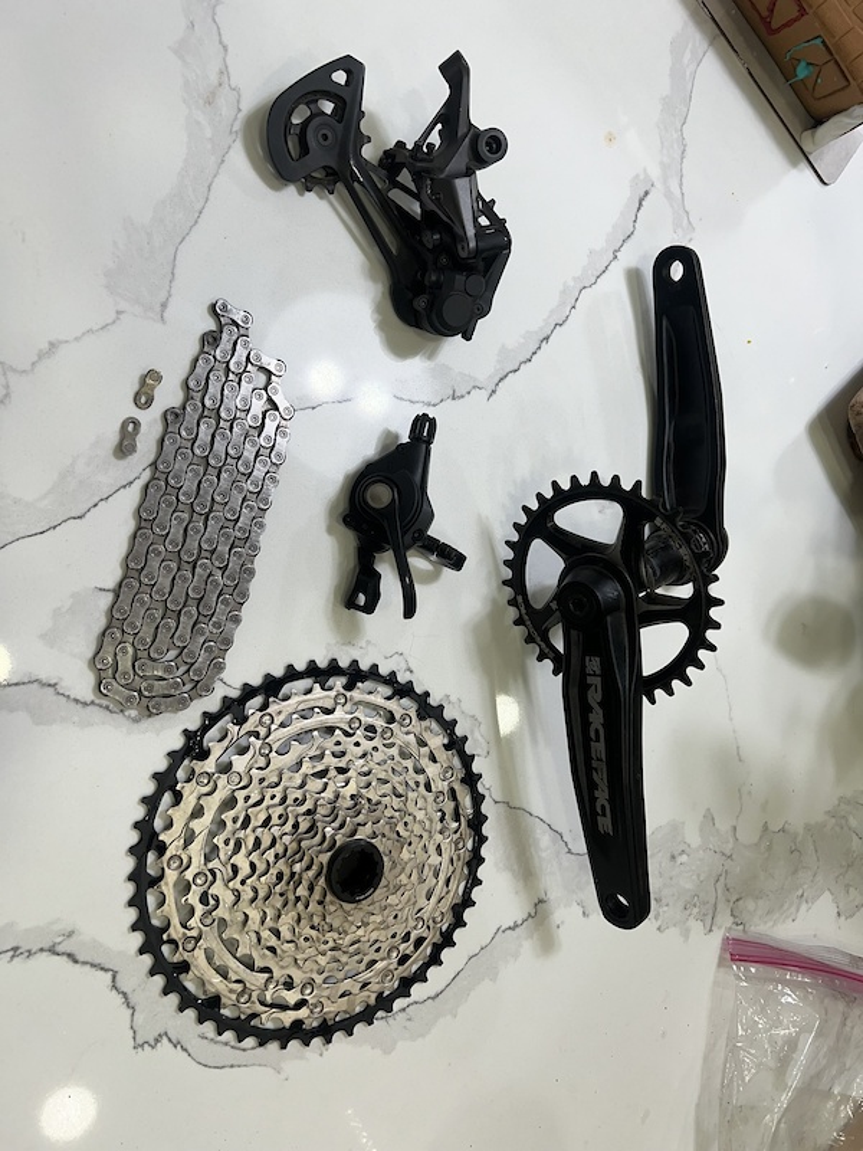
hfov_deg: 53.1
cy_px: 576
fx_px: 864
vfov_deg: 67.3
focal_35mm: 26
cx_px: 432
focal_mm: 5.7
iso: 64
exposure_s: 1/120
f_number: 1.5
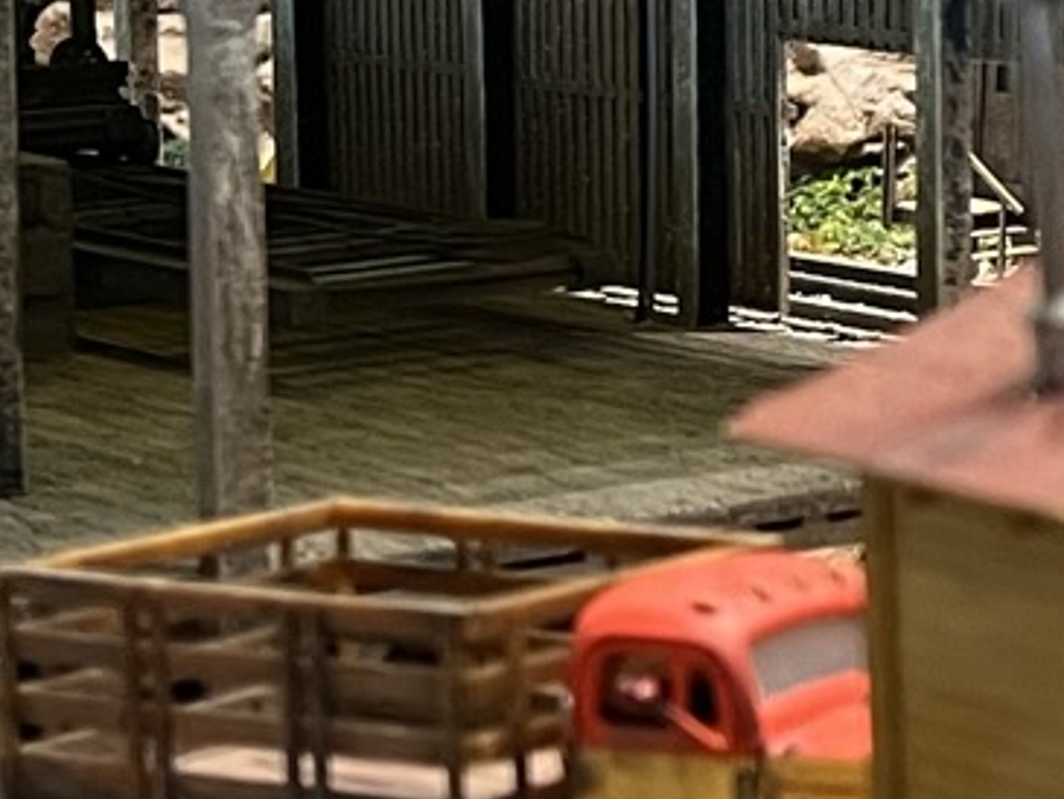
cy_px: 213
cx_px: 1921
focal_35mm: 146
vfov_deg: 10.2
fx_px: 4489
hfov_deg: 12.4
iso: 160
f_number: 1.5
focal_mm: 5.7
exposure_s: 1/60
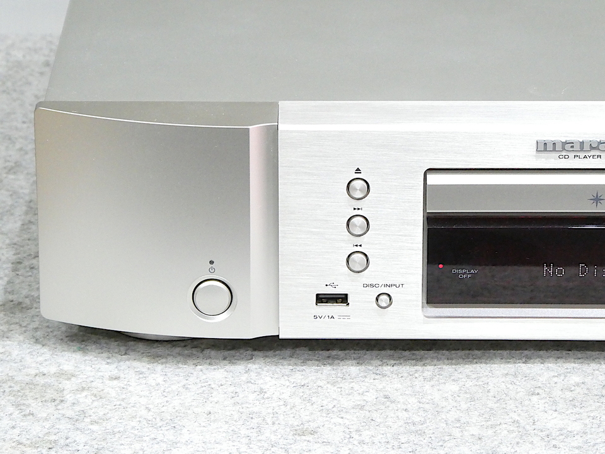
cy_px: 227
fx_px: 3006
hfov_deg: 11.5
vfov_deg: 8.6
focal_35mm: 172
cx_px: 302
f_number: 6.3
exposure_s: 1/25
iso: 1600
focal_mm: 30.9
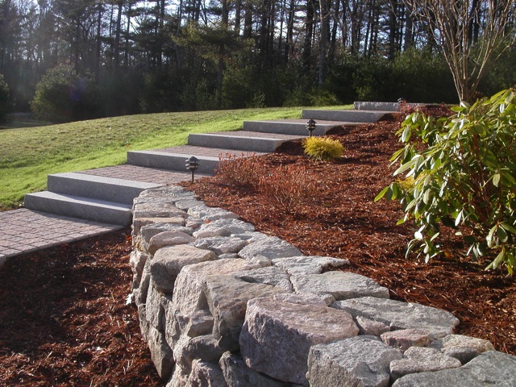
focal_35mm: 38
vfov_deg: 37.7
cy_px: 194
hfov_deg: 49.0
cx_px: 258
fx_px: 566
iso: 100
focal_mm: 7.8
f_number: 6.7
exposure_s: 1/180
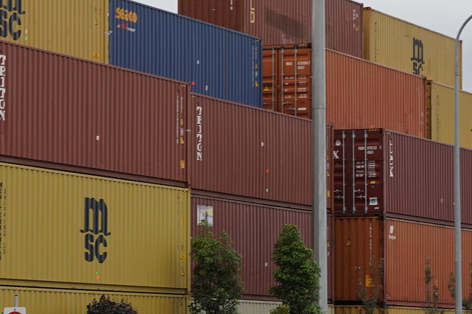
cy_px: 138
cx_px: 104
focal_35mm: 190
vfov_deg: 7.2
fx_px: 2490
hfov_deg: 10.8
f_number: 4
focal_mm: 43
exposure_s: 1/160
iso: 100
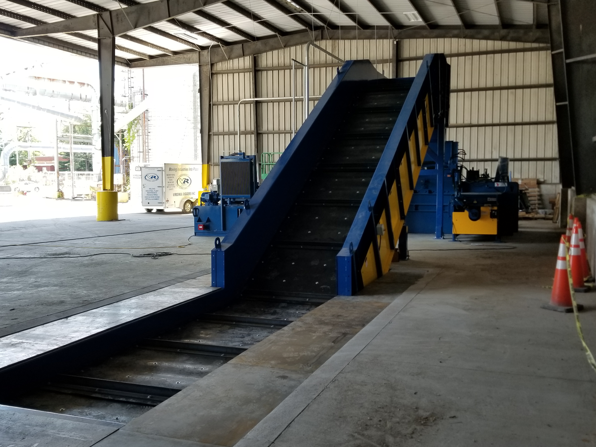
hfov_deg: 67.3
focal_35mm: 26
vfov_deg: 53.1
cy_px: 224
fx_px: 448
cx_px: 298
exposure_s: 1/120
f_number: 1.7
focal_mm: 4.3
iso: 64
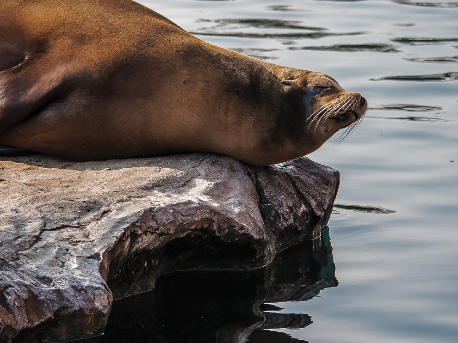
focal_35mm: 291
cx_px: 139
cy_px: 189
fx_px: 3849
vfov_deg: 5.1
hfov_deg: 6.8
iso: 200
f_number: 4
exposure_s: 1/400
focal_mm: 100
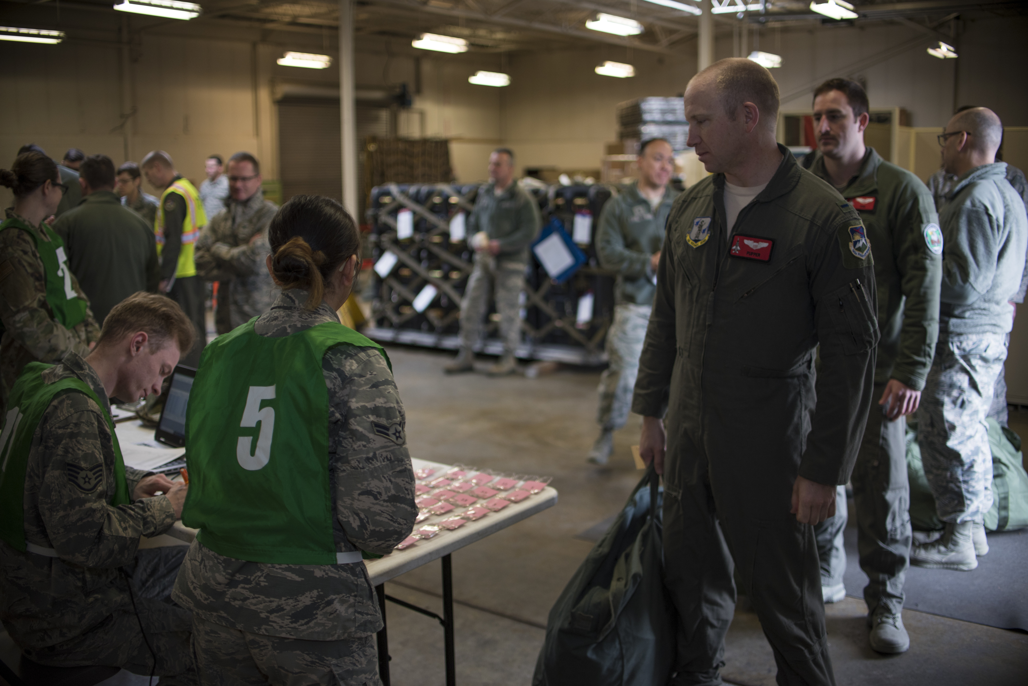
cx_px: 514
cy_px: 343
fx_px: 1000
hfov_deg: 54.4
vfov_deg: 37.9
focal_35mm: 35
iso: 320
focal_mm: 35
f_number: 1.8
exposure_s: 1/125
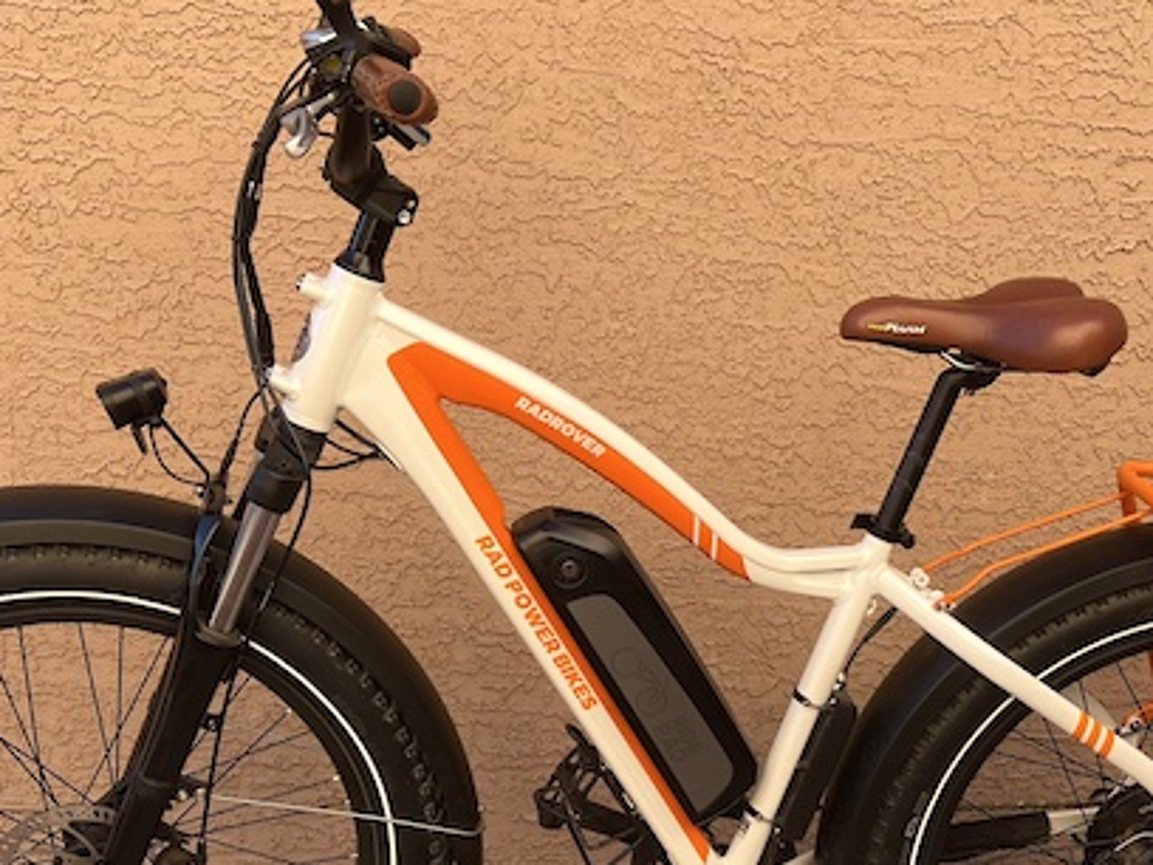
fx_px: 1699
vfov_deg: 28.2
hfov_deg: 37.4
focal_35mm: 51
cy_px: 647
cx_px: 644
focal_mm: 5.7
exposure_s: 1/718
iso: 50
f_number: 1.5
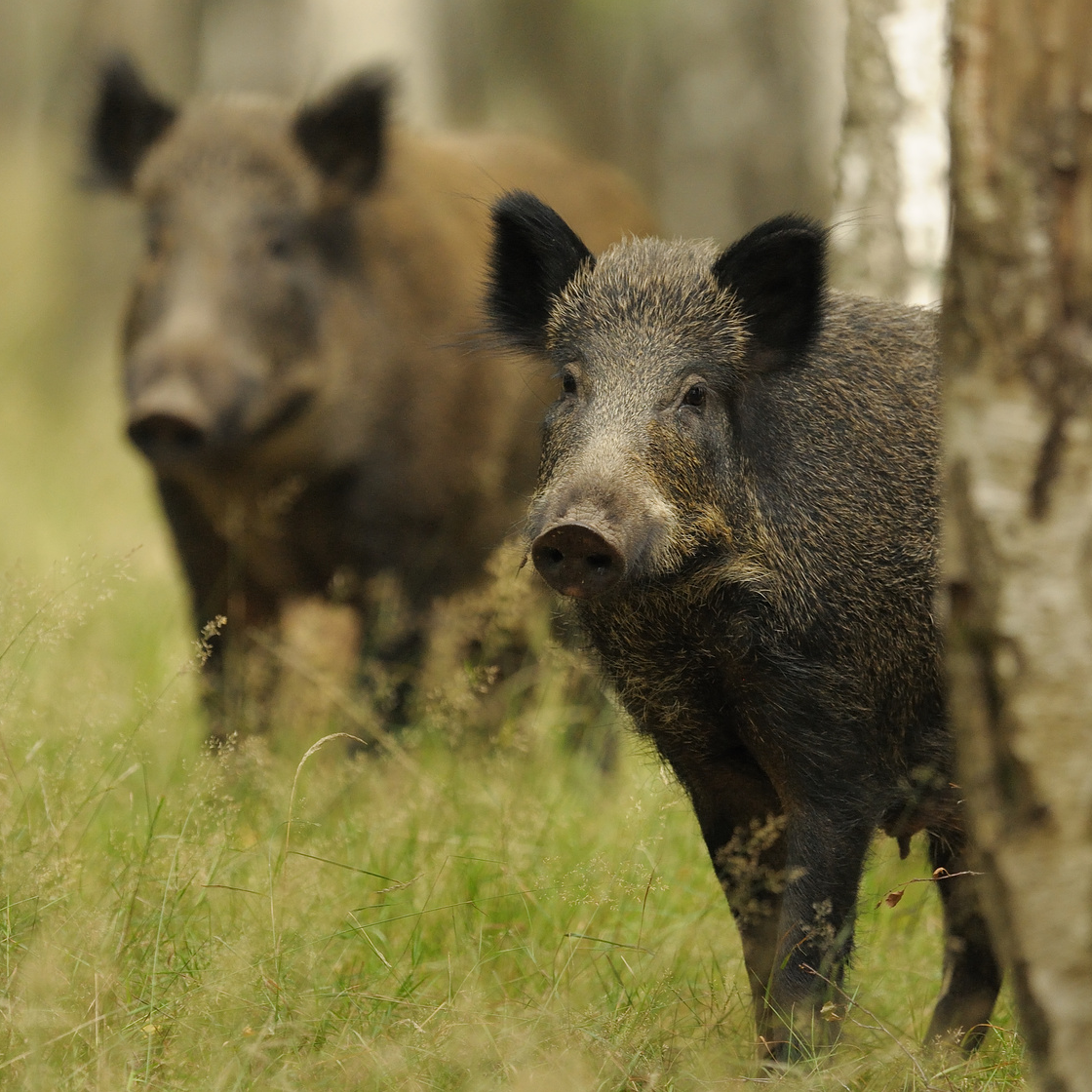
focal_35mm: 961
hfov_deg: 1.8
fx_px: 34298
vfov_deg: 1.8
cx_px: 647
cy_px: 546
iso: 800
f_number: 4
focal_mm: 500
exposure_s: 1/500
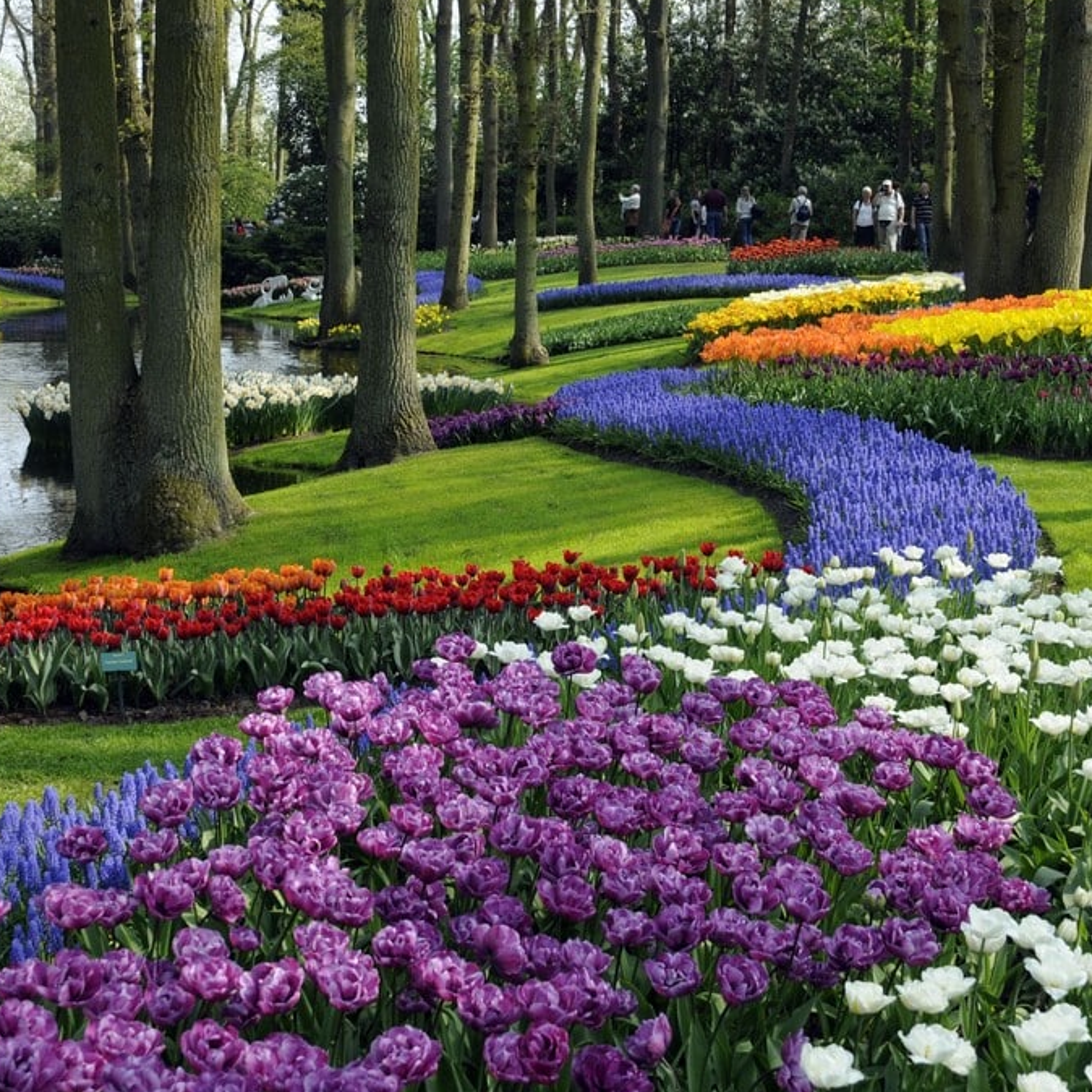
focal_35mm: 68
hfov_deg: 25.4
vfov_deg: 25.3
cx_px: 536
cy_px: 602
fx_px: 2427
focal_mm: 30
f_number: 6.3
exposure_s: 1/160
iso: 200
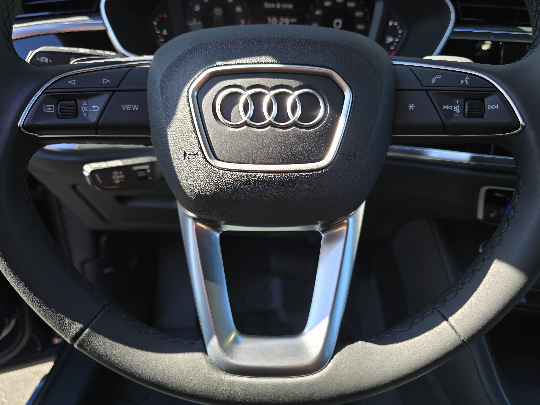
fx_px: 359
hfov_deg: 73.9
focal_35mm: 23
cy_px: 202
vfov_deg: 58.9
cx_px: 270
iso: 20
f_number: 1.7
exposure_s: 1/180
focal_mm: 6.3
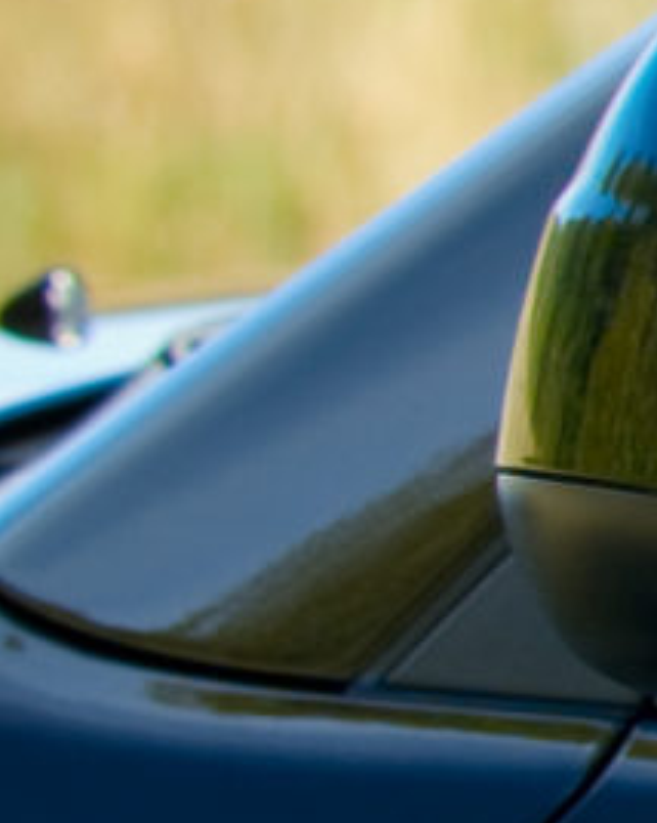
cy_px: -17
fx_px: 12215
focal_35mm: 502
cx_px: 3092
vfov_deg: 3.9
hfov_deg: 2.9
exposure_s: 1/200
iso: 320
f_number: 6.3
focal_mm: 70
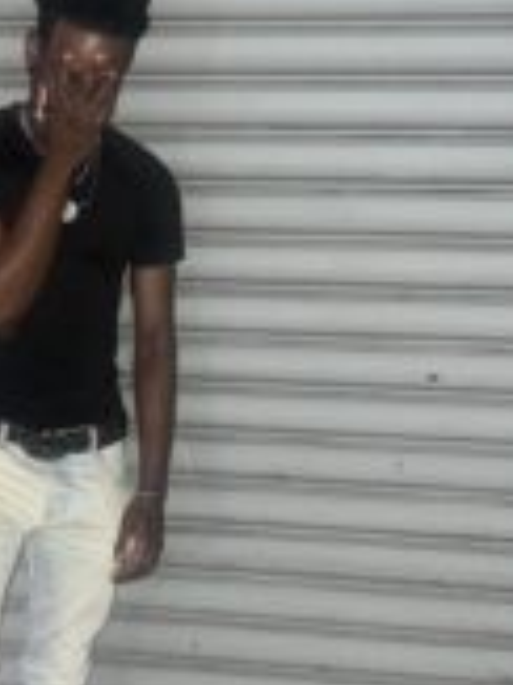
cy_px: 380
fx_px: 1345
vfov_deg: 28.6
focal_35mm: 68
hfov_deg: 21.3
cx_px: 101
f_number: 1.5
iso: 200
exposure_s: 1/13
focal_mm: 5.7
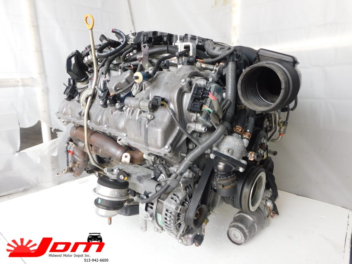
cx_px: 176
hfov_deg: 73.9
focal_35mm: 23
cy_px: 132
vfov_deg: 58.9
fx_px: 234
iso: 125
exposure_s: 1/40
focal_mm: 4
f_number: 3
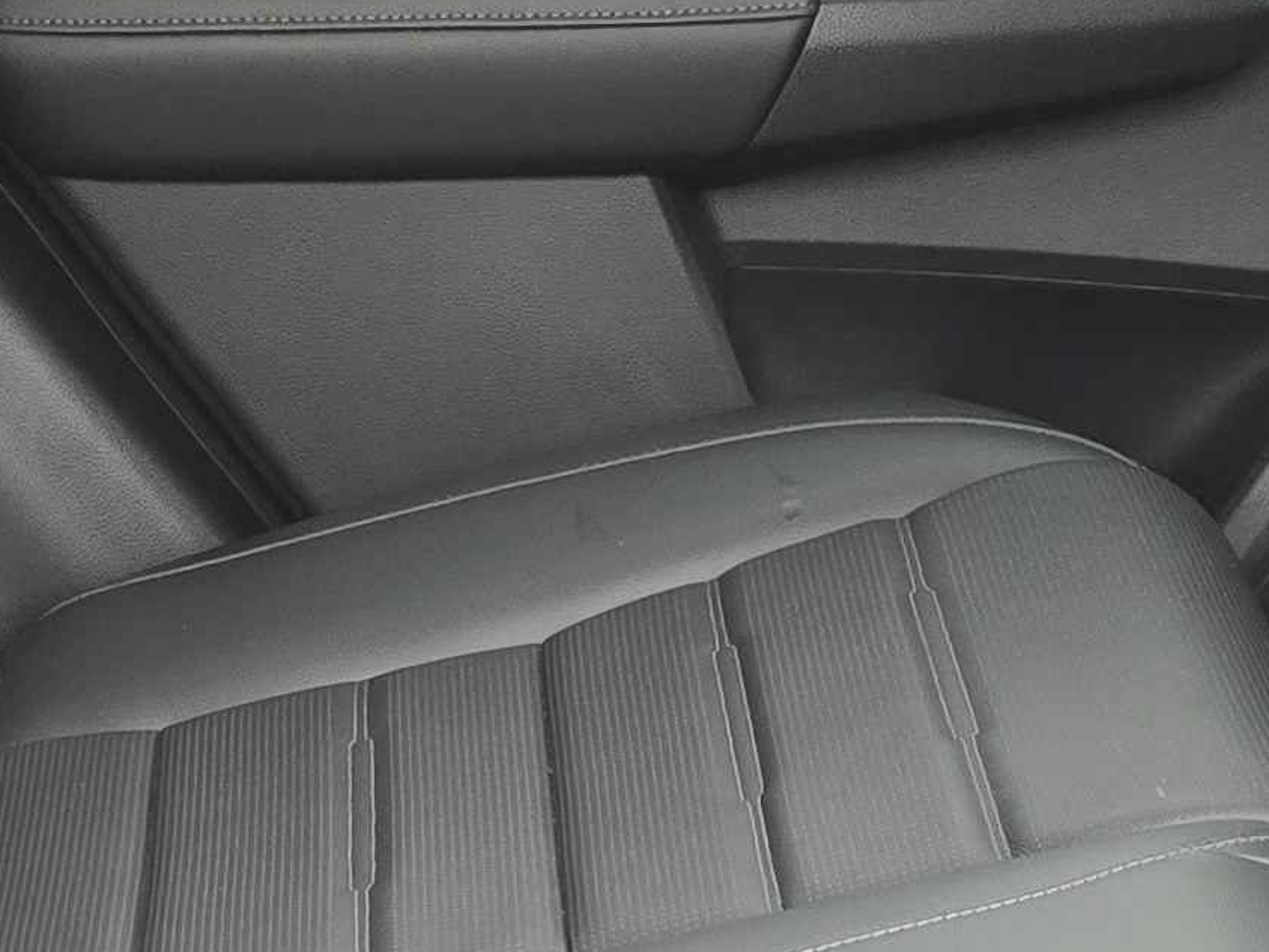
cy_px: 1396
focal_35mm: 109
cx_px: 410
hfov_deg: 18.0
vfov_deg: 12.9
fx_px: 3996
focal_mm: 6.3
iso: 640
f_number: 1.7
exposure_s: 1/120
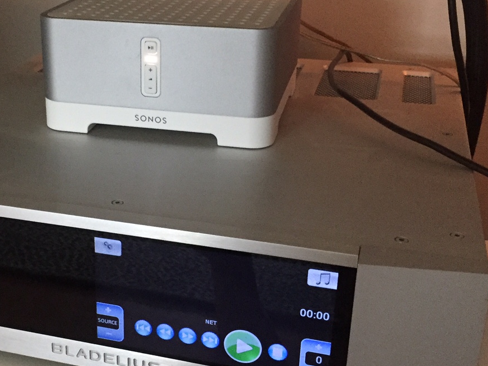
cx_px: 147
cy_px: 188
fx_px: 761
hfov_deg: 35.1
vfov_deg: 27.0
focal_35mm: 54
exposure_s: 1/17
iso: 250
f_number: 2.2
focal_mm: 4.15
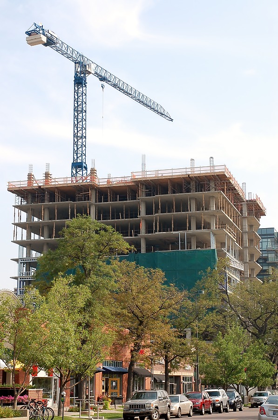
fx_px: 785
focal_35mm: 68
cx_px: 139
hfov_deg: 20.1
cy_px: 210
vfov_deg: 29.9
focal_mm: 45
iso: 320
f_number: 10
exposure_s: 1/250
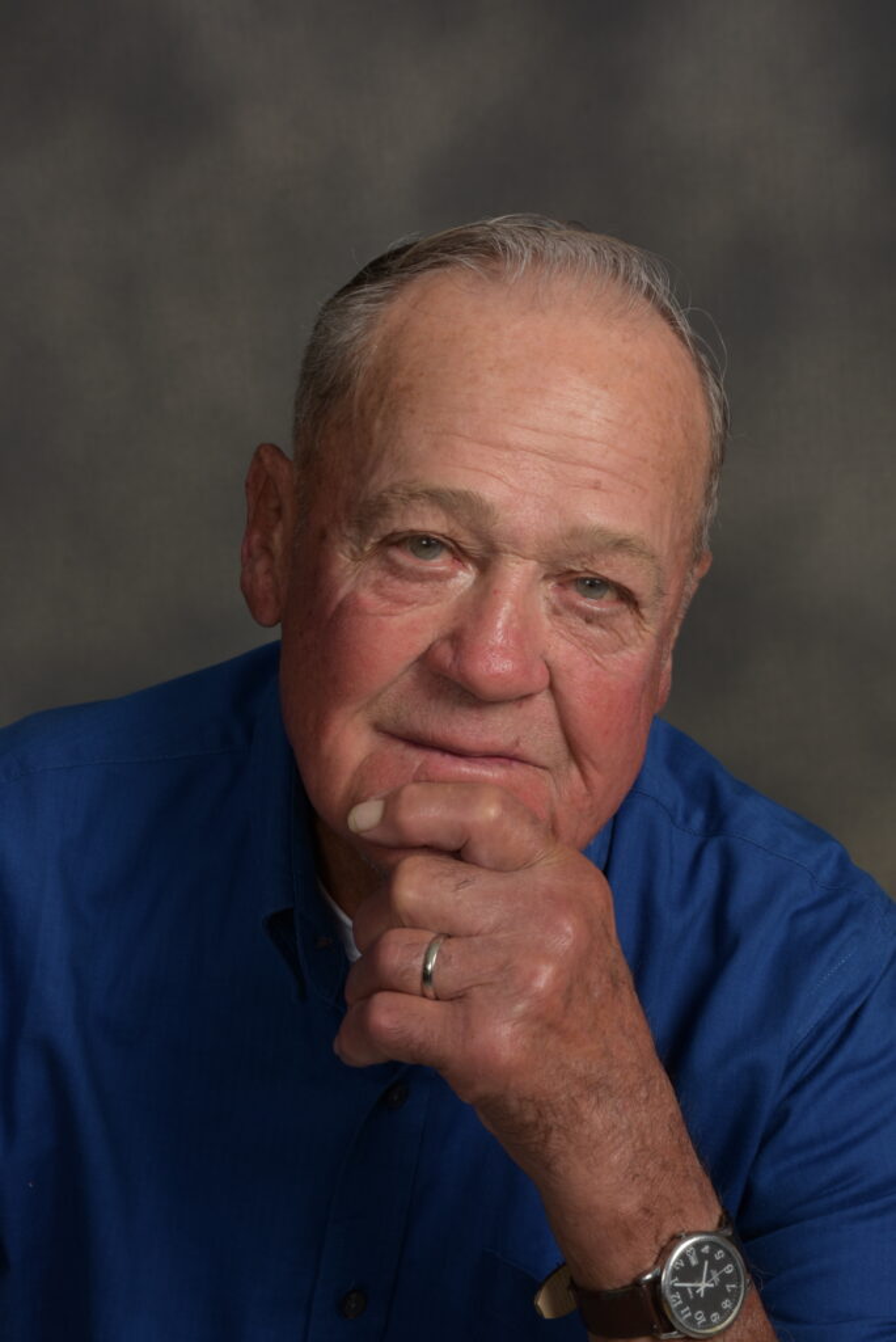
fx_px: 2684
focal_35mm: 72
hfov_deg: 19.0
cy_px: 671
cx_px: 448
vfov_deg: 28.1
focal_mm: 48
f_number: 11
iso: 100
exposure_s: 1/125
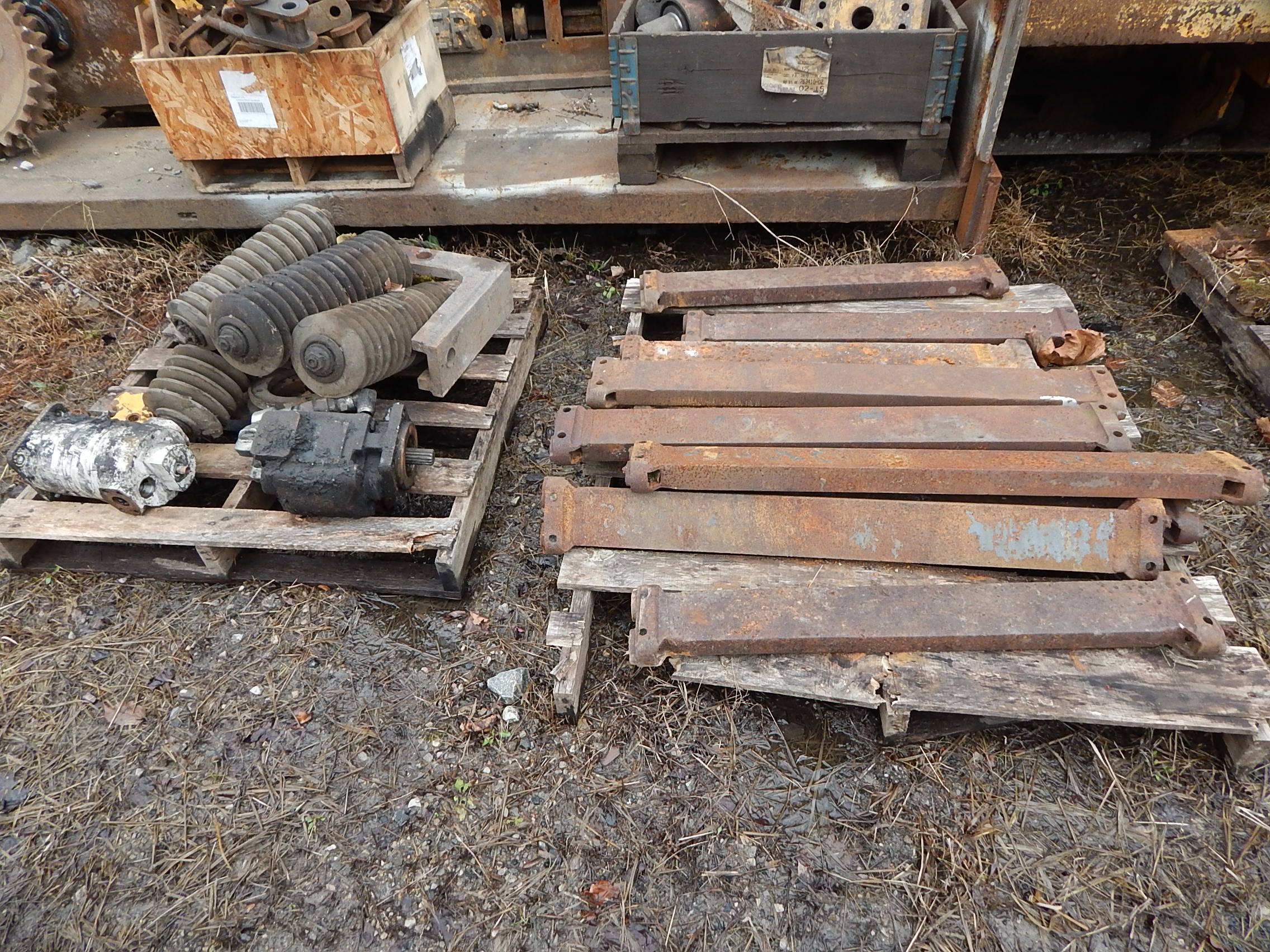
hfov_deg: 73.9
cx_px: 635
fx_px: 844
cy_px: 476
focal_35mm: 23
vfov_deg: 58.9
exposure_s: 1/250
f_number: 3
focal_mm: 4
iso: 220
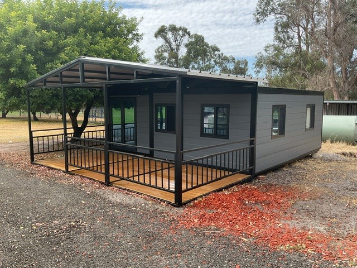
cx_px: 178
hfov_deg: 61.7
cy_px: 134
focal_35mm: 29
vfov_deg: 48.2
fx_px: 299
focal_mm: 3
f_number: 1.8
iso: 16
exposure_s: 1/683
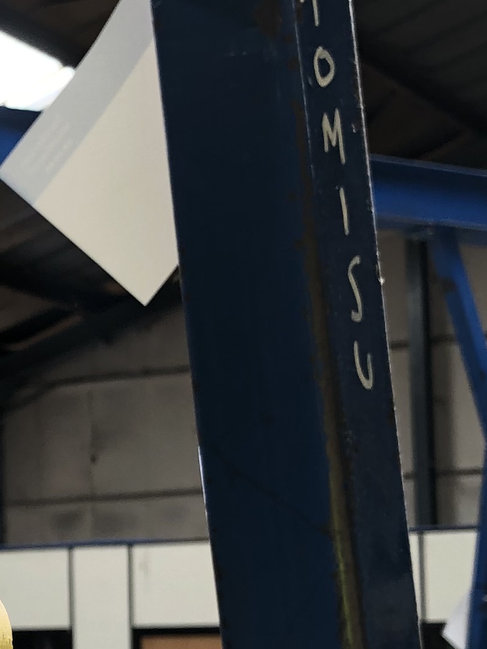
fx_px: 1932
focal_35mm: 103
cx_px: -200
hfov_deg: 13.7
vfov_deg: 19.0
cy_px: 469
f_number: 1.8
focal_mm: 3.99
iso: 50
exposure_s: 1/120
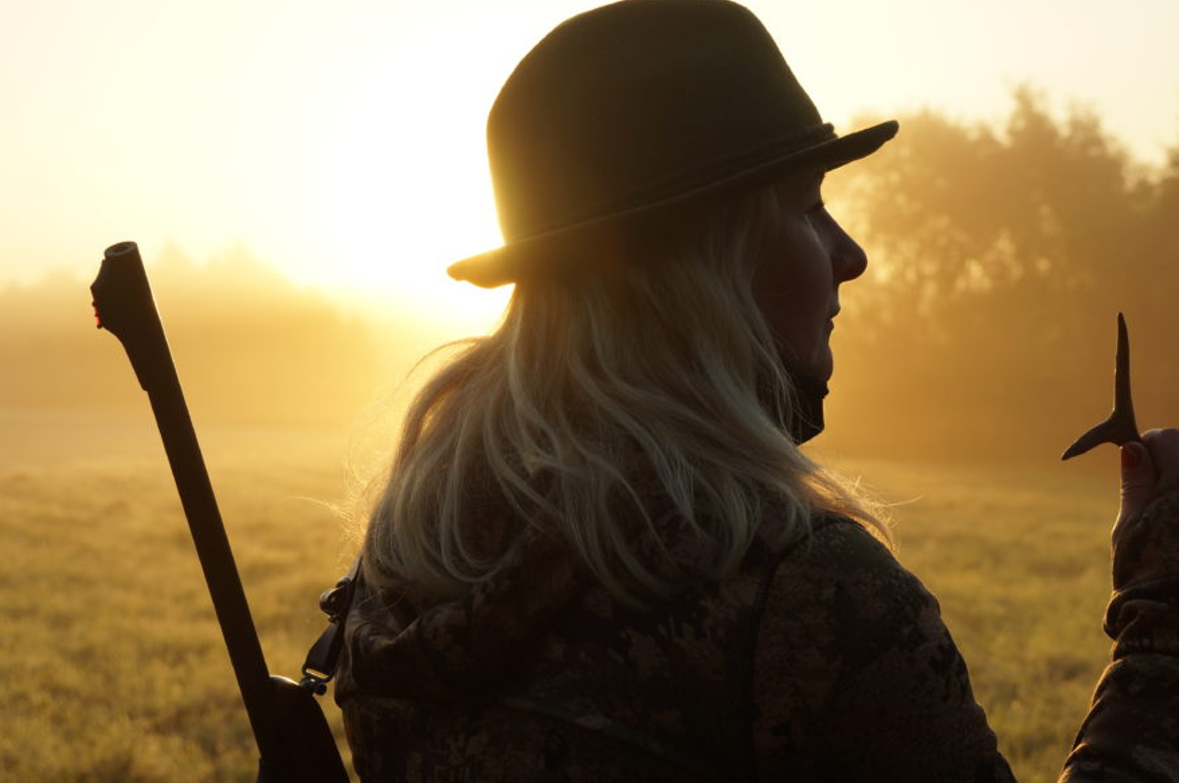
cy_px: 408
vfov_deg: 17.7
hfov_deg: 26.3
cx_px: 653
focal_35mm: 77
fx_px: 2518
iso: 100
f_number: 7.1
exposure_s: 1/160
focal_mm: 44
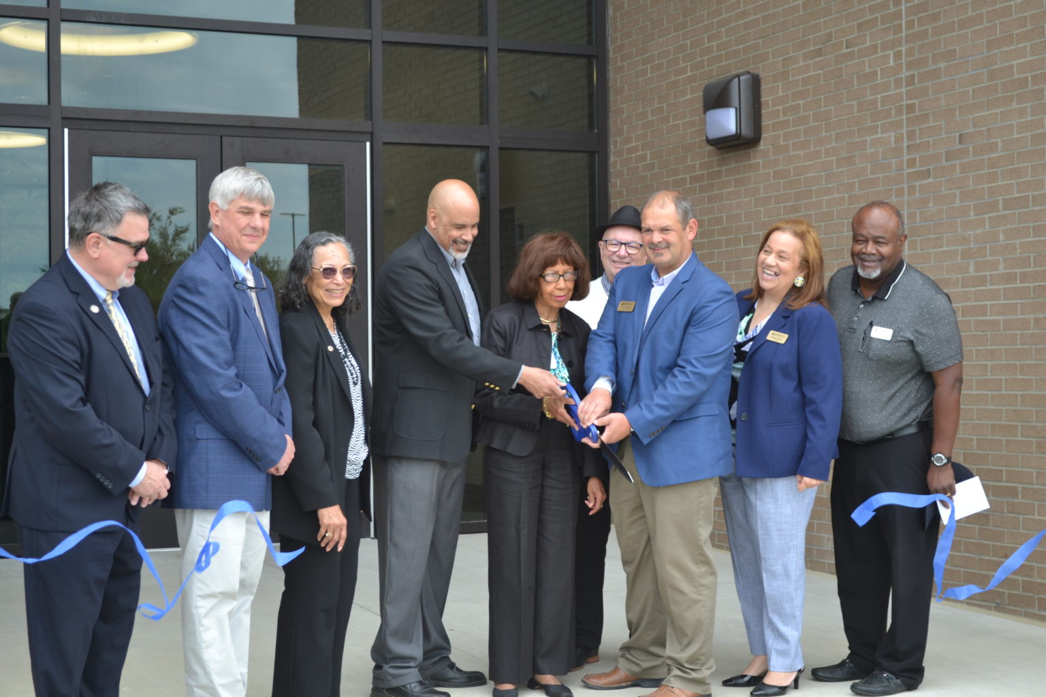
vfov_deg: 22.6
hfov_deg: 33.4
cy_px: 348
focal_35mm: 60
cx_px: 523
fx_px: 1743
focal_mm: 40
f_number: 5.6
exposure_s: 1/125
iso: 220
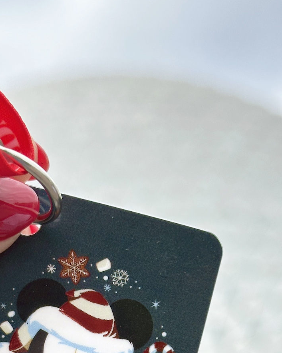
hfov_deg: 15.1
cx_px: 82
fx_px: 1064
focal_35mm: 102
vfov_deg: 18.4
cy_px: 347
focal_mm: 6.86
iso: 64
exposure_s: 1/2028
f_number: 1.78
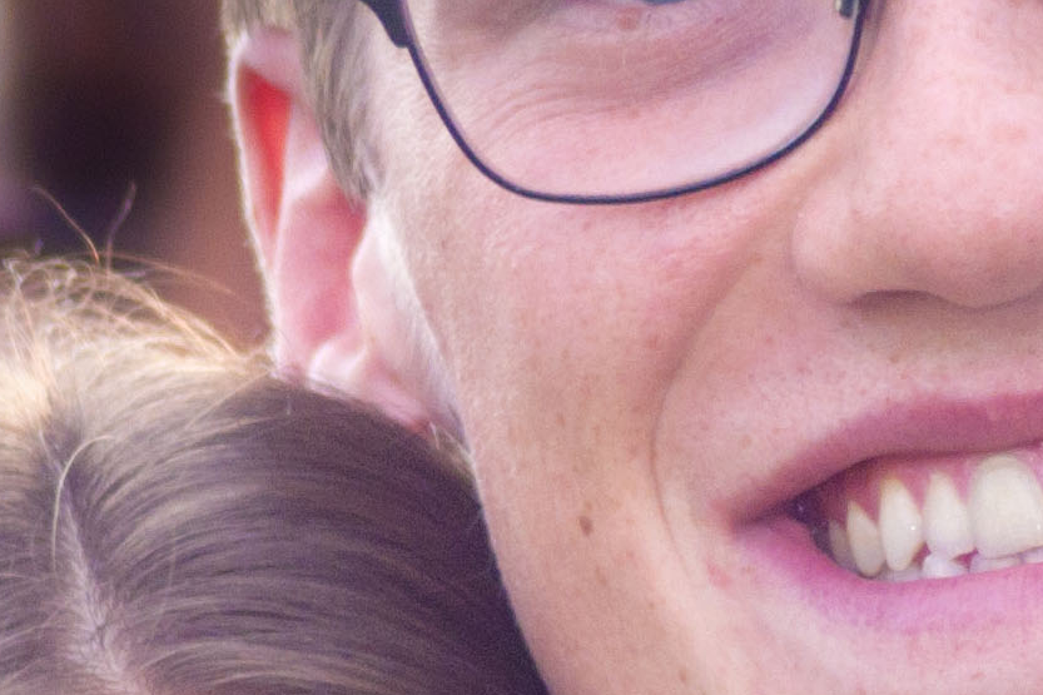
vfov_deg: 1.2
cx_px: 776
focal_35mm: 1119
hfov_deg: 1.8
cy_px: 760
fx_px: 32399
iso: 200
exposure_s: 1/200
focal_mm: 145
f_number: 5.6
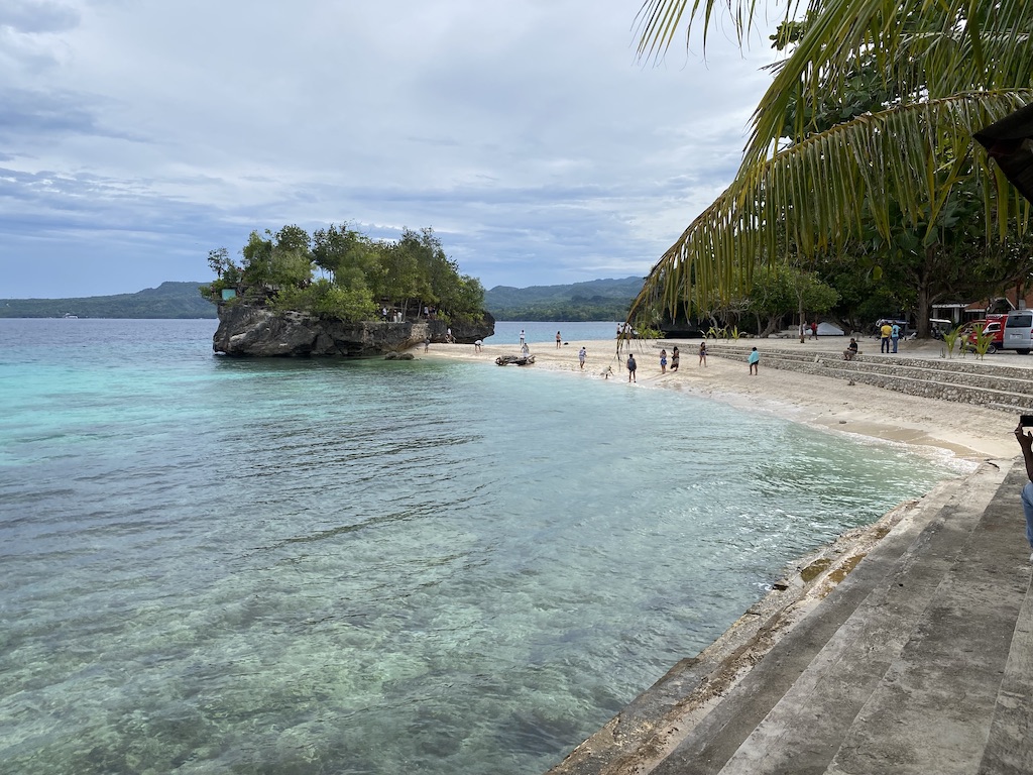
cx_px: 516
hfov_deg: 67.3
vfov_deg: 53.1
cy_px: 388
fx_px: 776
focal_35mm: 26
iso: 32
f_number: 1.8
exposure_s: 1/2315
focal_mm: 4.25
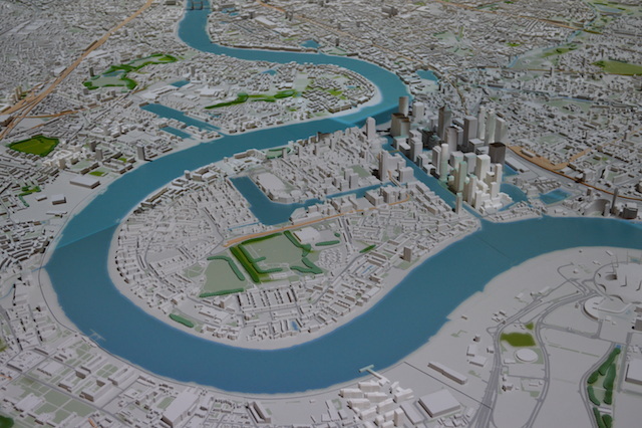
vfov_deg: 29.8
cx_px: 321
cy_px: 214
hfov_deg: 43.6
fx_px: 802
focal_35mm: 45
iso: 640
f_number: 4.5
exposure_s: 1/60
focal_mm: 30
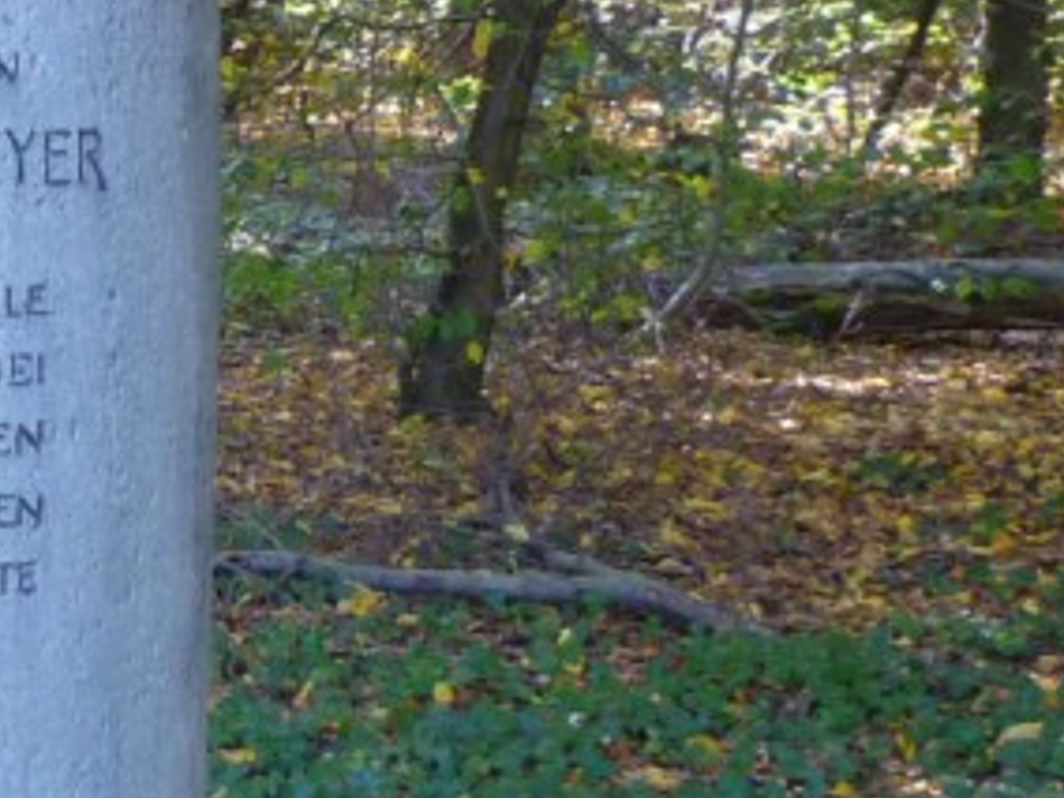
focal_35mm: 119
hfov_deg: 16.1
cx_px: -82
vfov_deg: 12.4
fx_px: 3658
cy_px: 663
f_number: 2.8
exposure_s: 1/30
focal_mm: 5.5
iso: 250
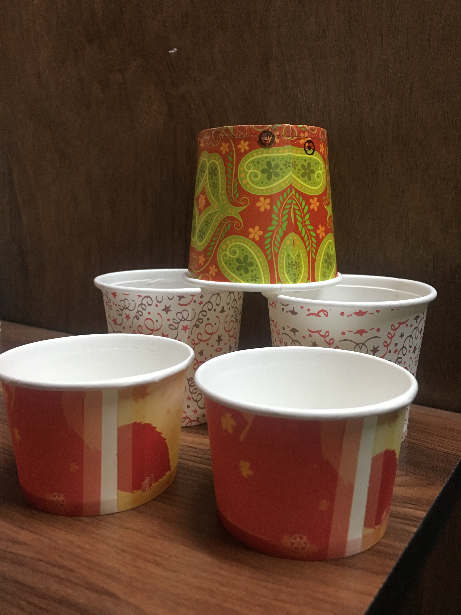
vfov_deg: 61.7
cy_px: 308
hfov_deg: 48.2
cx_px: 230
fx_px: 515
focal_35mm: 29
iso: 200
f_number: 2.2
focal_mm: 4.15
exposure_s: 1/20
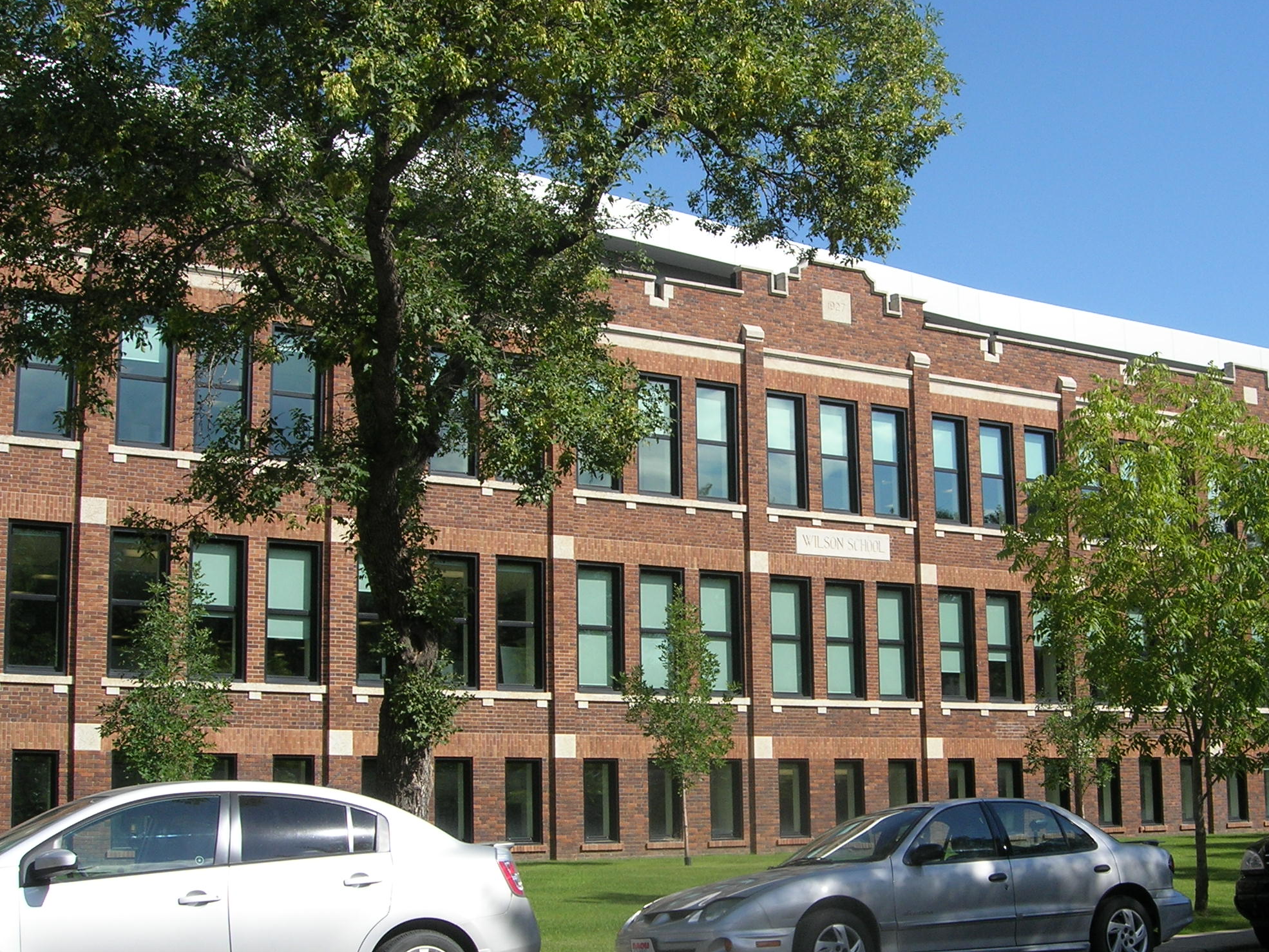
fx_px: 1833
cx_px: 825
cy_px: 553
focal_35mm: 50
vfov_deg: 29.1
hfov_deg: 37.9
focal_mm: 7.8
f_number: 4.8
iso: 64
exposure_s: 1/567
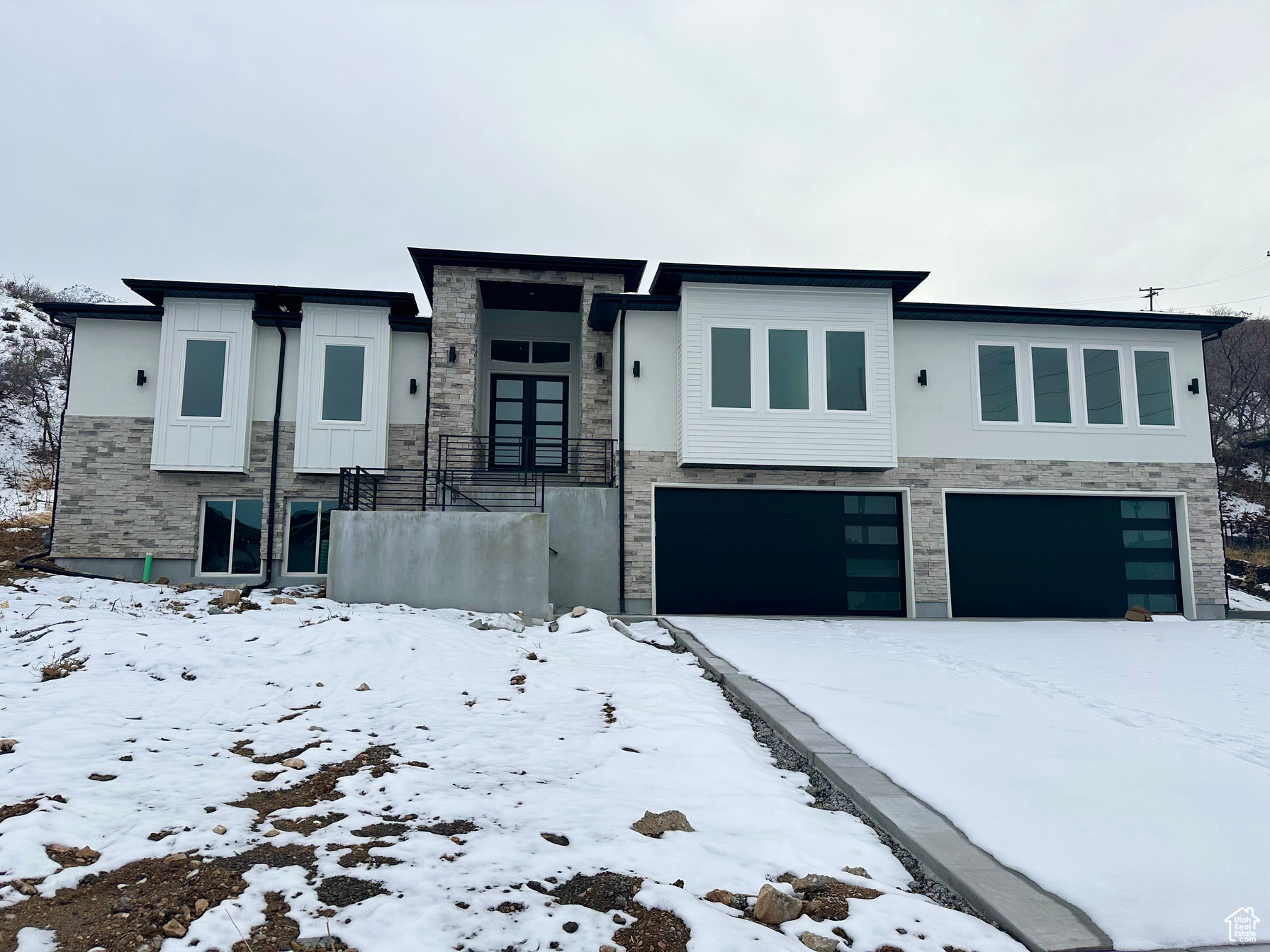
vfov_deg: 56.8
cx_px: 635
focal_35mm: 24
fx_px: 881
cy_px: 476
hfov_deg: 71.6
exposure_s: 1/3247
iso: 80
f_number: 1.78
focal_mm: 6.86
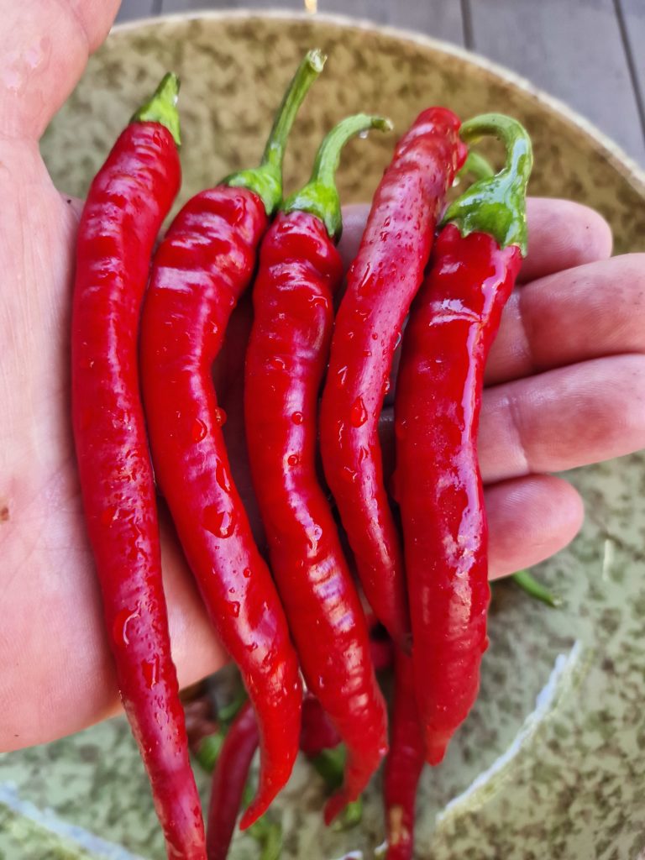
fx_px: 571
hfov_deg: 58.9
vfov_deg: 73.9
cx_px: 322
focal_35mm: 23
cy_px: 430
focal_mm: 6.4
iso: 100
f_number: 1.8
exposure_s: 1/180
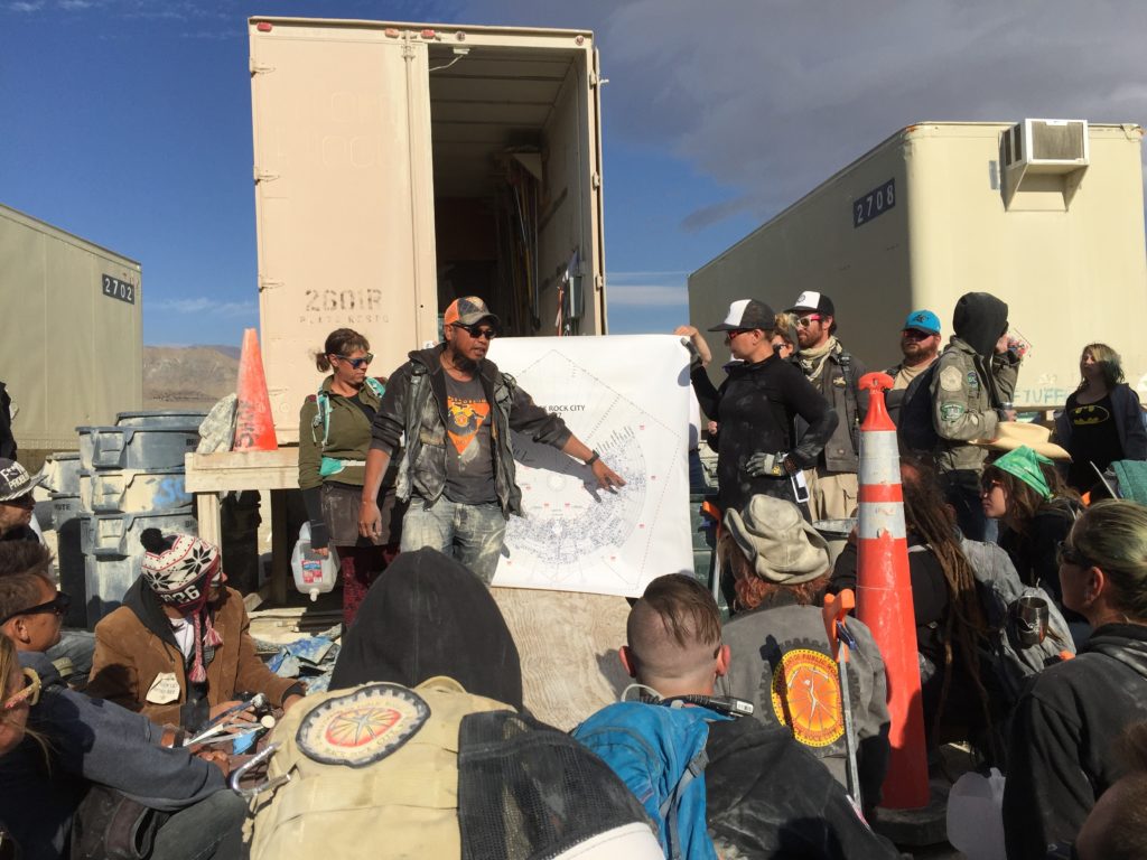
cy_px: 430
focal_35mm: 29
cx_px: 574
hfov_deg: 61.7
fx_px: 961
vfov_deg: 48.2
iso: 32
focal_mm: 4.15
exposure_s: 1/4950
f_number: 2.2
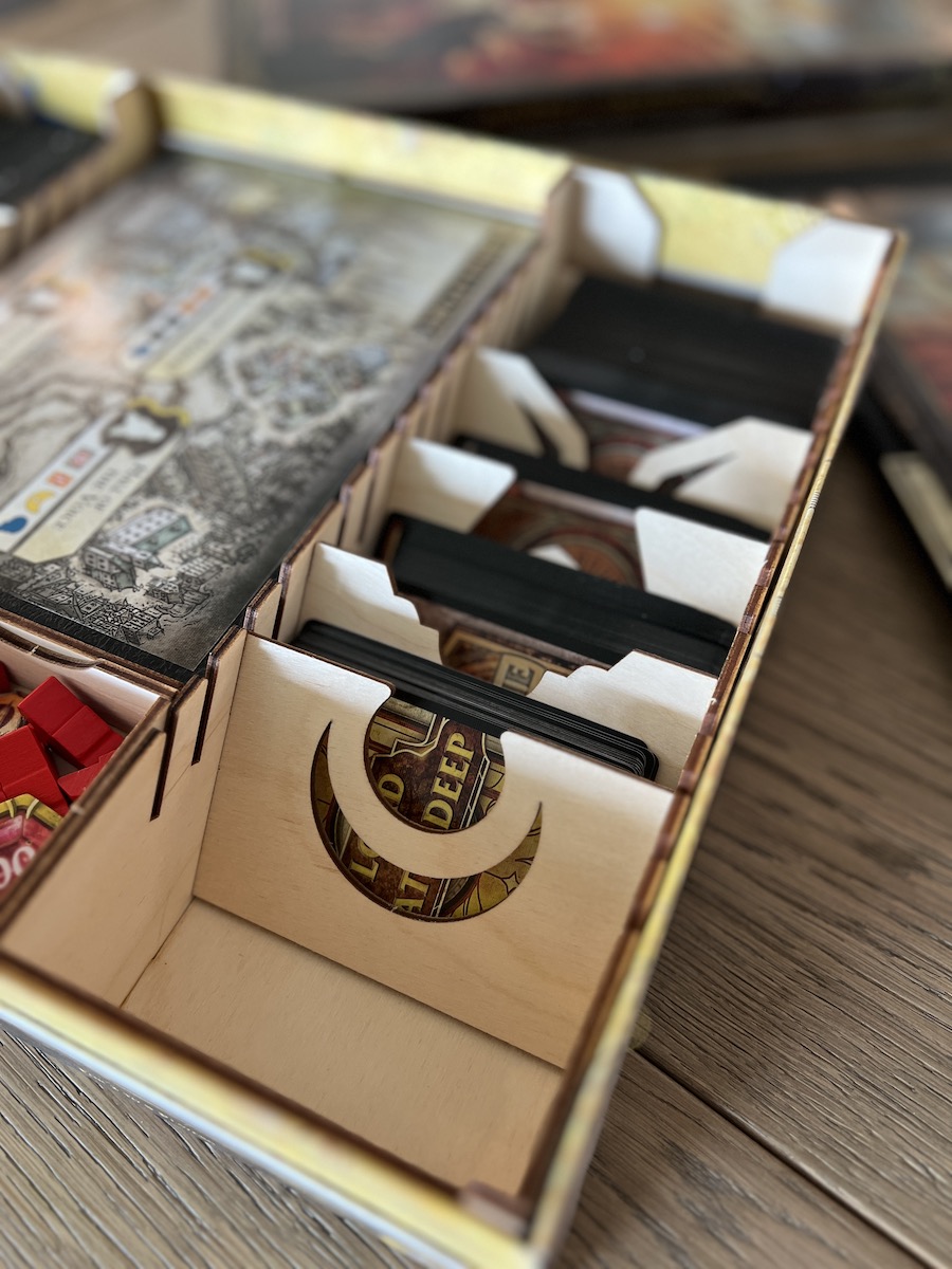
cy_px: 634
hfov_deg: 53.1
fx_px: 953
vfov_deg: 67.3
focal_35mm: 26
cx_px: 476
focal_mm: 5.7
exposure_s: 1/60
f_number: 1.5
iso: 125
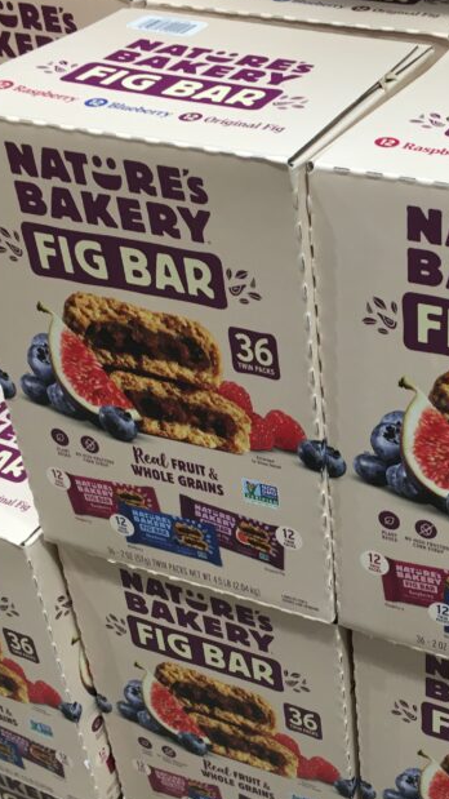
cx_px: 394
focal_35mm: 50
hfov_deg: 23.4
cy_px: 427
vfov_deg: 41.3
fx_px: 1059
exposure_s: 1/33
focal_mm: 4.15
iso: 64
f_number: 2.2
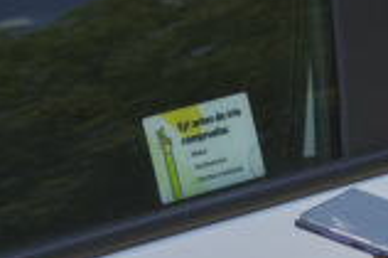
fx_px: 3919
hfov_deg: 5.7
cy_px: 609
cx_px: 270
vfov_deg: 3.7
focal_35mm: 364
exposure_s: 1/200
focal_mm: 75
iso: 250
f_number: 9
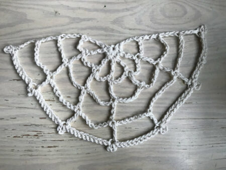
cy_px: 85
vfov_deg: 49.8
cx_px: 113
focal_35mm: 28
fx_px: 183
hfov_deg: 63.4
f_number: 1.8
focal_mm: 4
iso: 40
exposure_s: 1/30
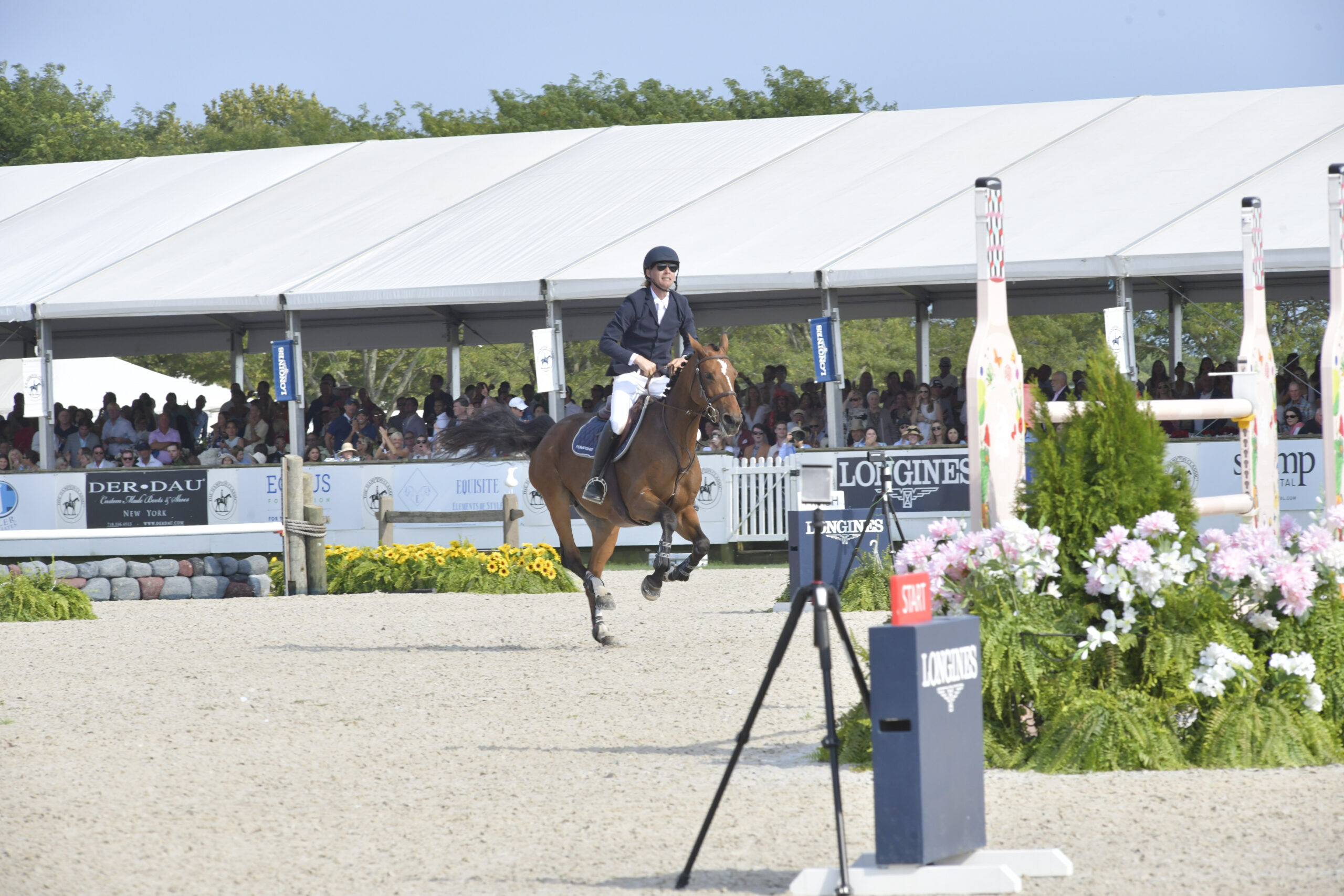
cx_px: 672
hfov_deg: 10.3
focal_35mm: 200
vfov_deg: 6.9
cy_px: 448
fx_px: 7467
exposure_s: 1/800
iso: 1000
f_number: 14
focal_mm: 200
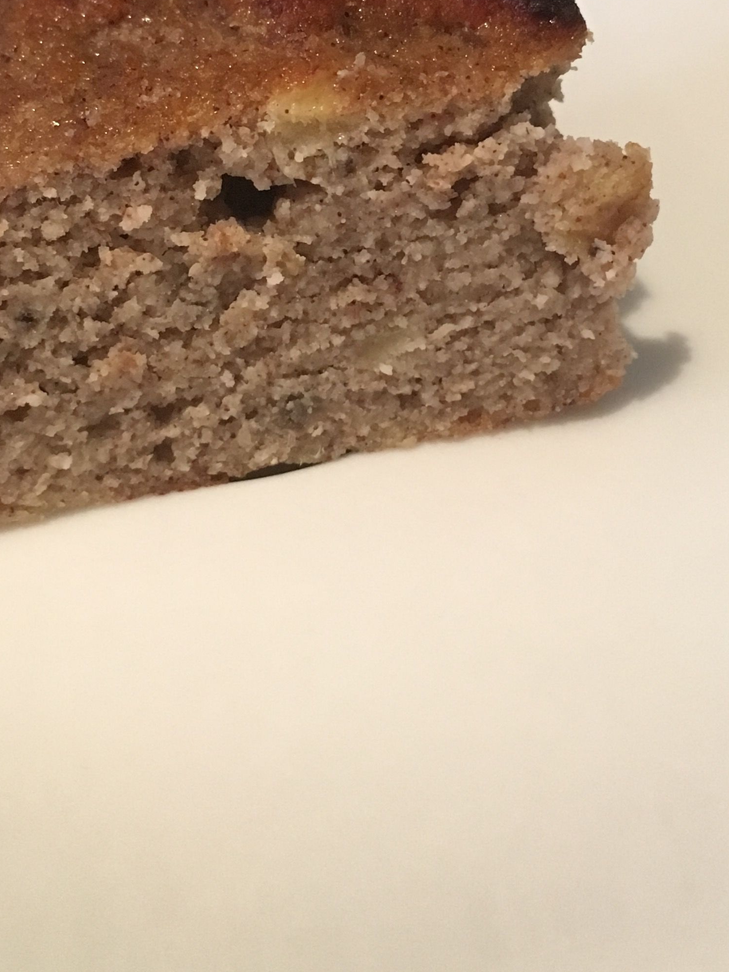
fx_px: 1657
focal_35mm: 59
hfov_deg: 24.8
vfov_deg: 31.7
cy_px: 166
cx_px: 370
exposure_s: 1/17
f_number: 2.2
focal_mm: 4.15
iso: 200
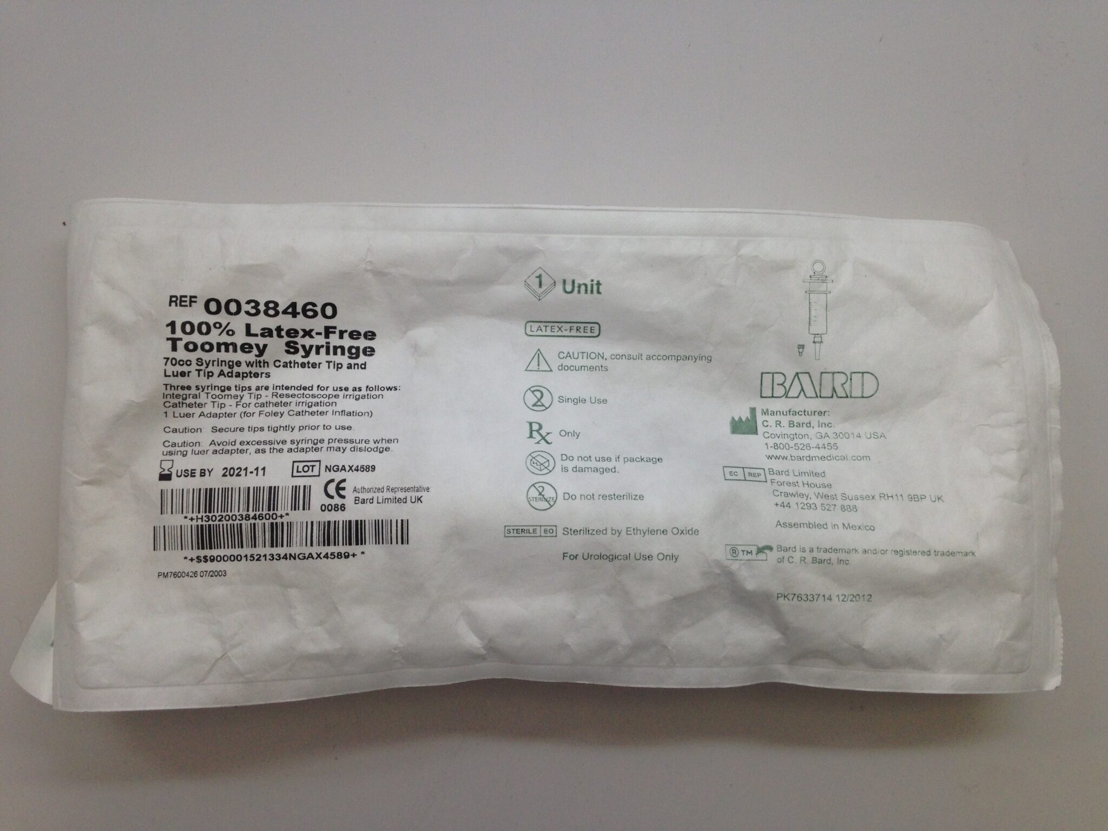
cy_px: 416
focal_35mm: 33
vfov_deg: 42.9
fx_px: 1056
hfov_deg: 55.4
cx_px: 554
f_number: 2.4
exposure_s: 1/120
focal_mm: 4.12
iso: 64
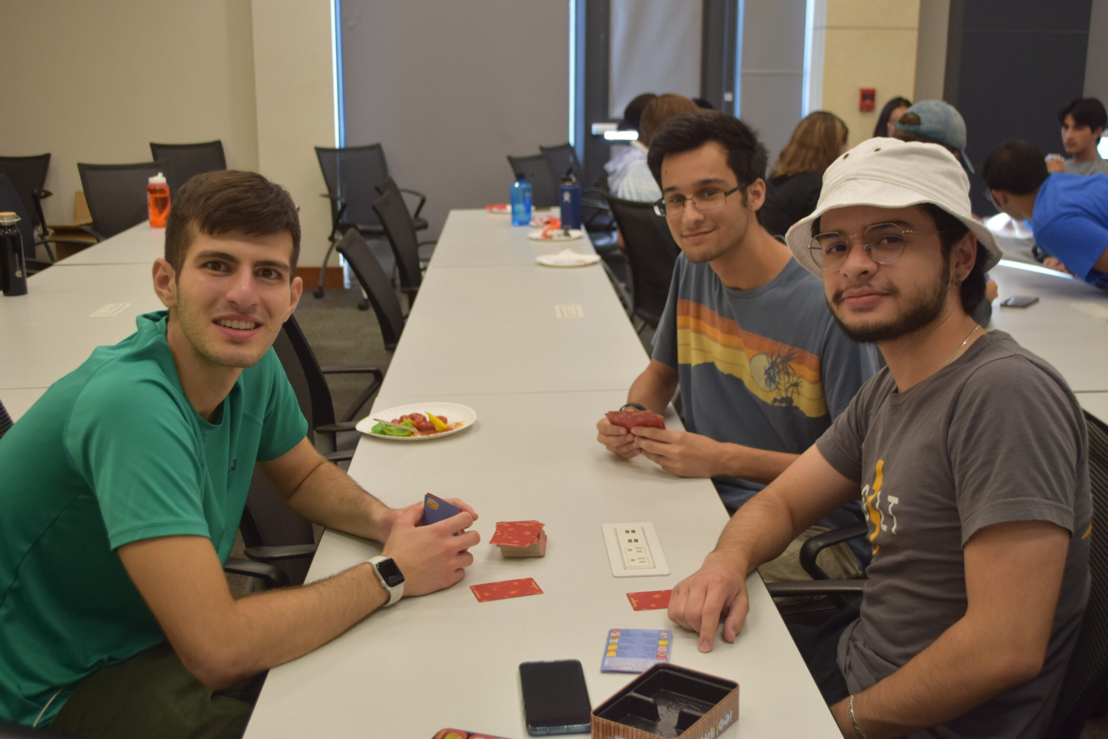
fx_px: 1200
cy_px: 370
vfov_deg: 34.2
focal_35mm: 39
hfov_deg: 49.6
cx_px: 554
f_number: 4.2
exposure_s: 1/60
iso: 560
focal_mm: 26
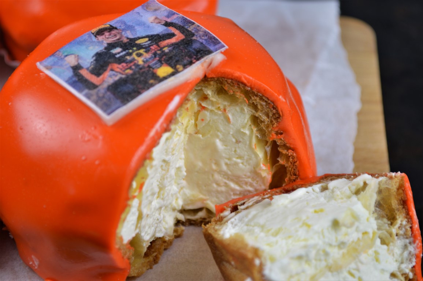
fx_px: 969
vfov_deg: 16.5
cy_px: 140
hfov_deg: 24.6
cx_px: 212
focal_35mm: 82
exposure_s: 1/13
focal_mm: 55
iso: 100
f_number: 5.6
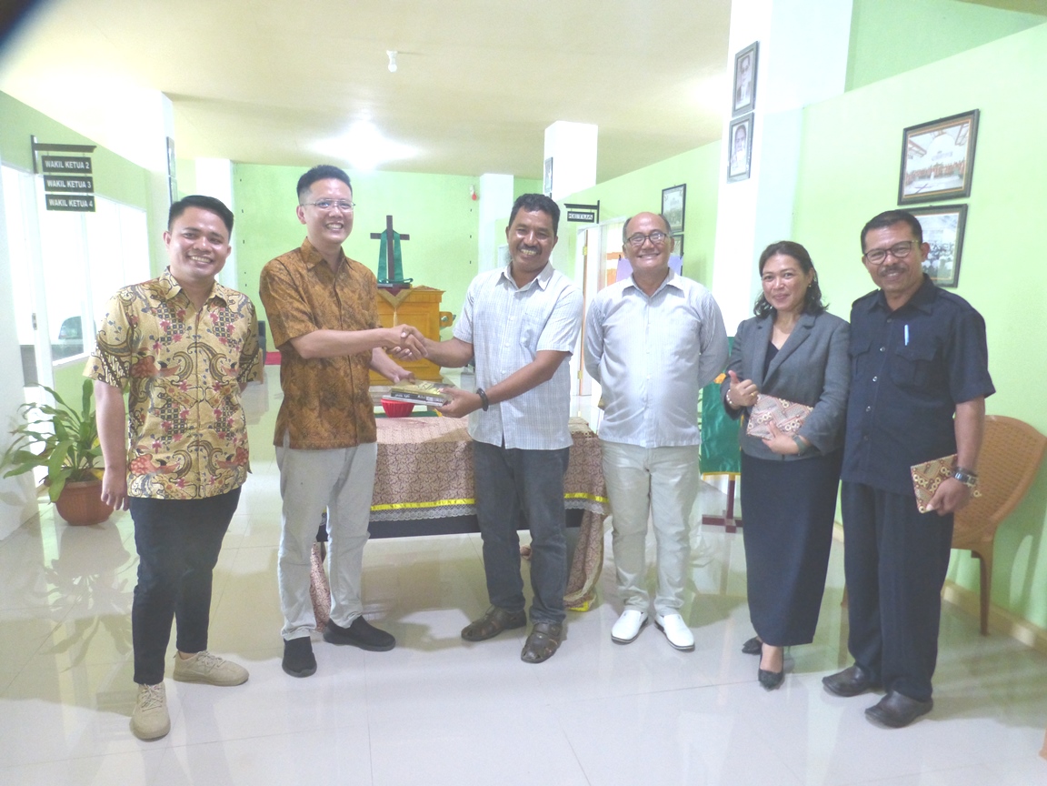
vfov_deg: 54.9
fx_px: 756
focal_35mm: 25
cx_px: 524
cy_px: 393
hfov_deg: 69.4
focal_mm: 4.5
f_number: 2.8
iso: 400
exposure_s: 1/15
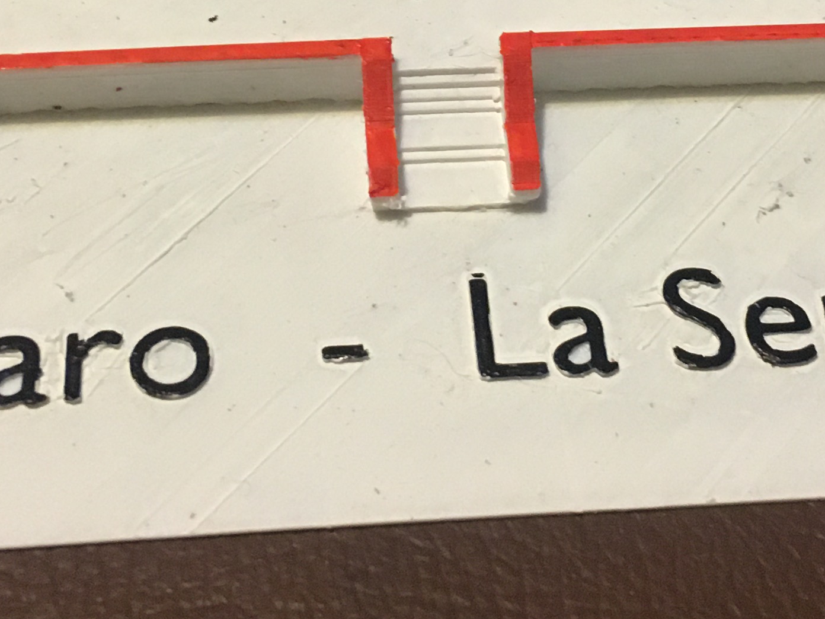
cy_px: -119
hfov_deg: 23.3
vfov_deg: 16.8
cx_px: 488
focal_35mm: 84
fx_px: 2002
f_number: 2.2
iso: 250
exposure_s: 1/33
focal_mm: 4.15
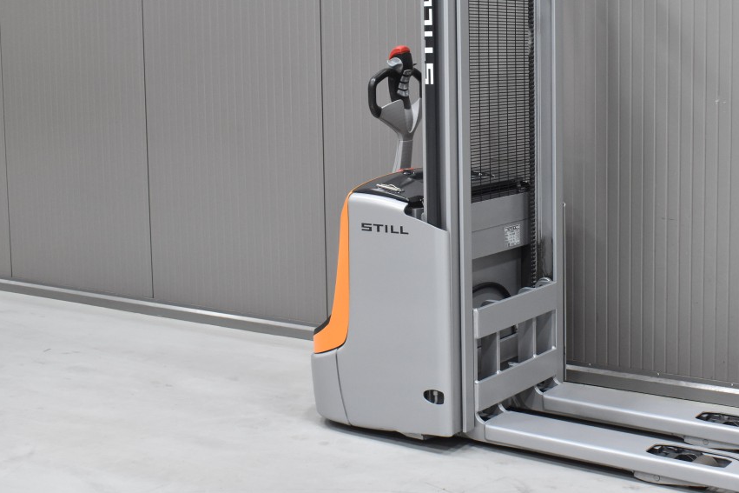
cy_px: 175
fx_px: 1129
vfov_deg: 24.5
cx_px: 518
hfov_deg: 35.7
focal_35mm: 55
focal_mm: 26
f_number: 5.6
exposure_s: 1/40
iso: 1600
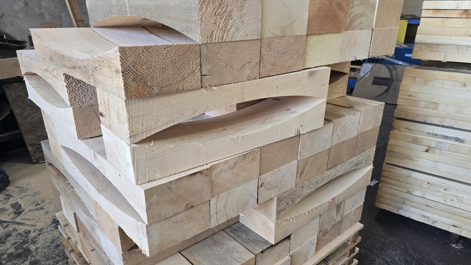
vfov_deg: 44.1
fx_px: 325
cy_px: 164
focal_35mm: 26
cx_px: 240
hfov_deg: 71.9
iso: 160
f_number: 1.7
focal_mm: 6.3
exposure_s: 1/180
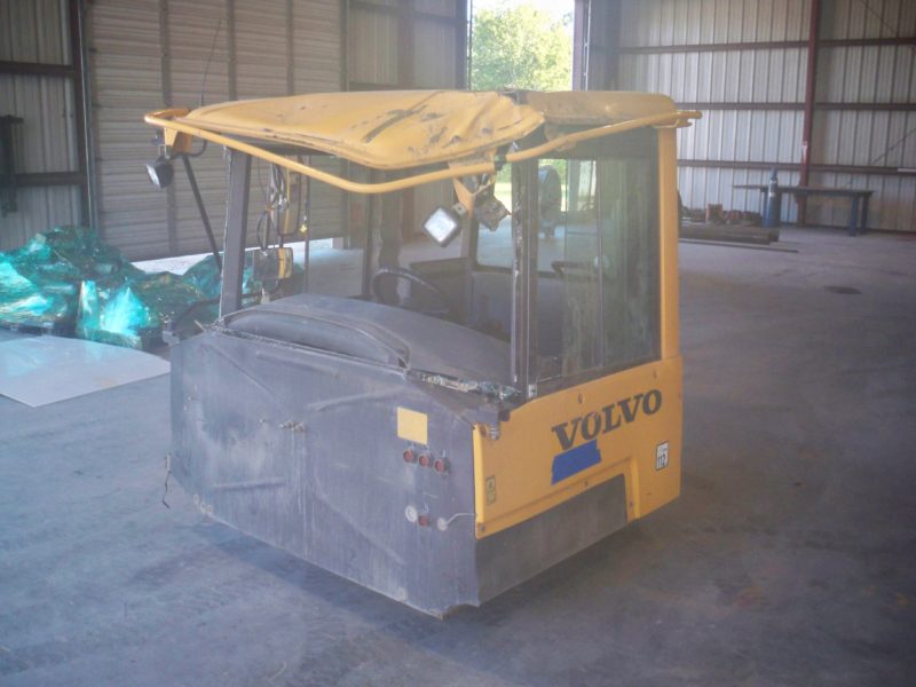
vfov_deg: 40.7
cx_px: 458
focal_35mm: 35
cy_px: 344
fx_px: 926
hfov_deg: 52.6
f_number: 3.1
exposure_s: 1/60
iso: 250
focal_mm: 6.3
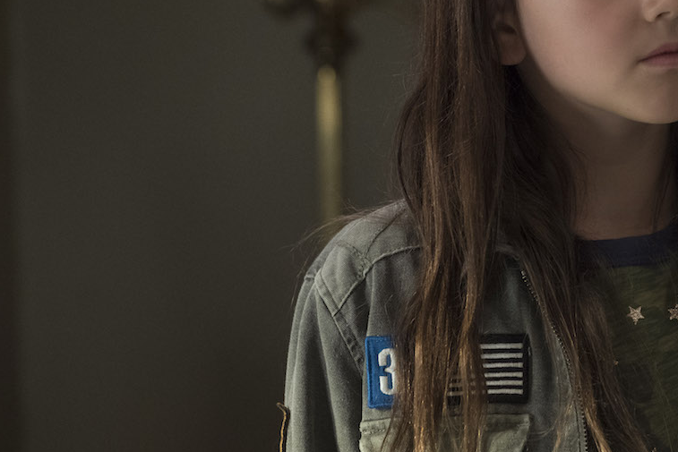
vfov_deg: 5.9
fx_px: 4389
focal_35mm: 233
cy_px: 135
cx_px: 580
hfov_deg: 8.8
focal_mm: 83.8
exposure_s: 1/200
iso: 3200
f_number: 3.6
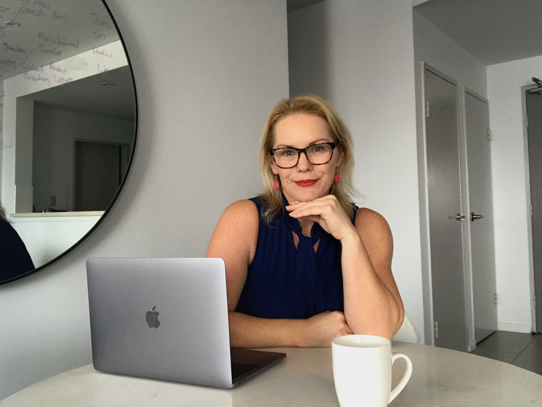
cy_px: 204
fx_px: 501
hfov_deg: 56.8
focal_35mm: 32
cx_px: 271
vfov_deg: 44.2
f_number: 2.2
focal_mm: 2.87
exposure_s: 1/33
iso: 80
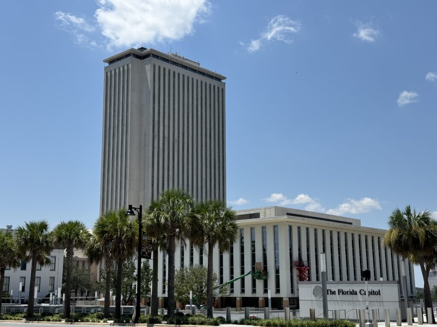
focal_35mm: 48
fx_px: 606
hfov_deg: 39.7
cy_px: 164
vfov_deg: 30.3
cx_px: 218
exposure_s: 1/5848
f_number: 1.78
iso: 64
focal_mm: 6.76
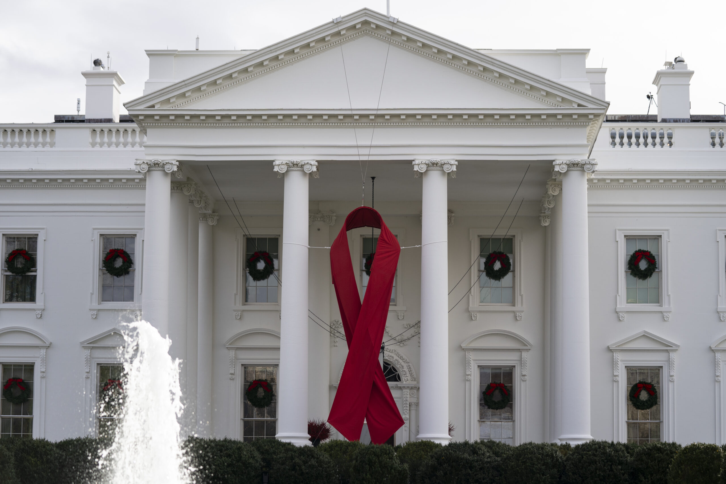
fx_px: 1795
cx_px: 363
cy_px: 242
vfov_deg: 15.4
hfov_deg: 22.9
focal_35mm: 89
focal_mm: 89
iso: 320
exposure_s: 1/1600
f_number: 2.8
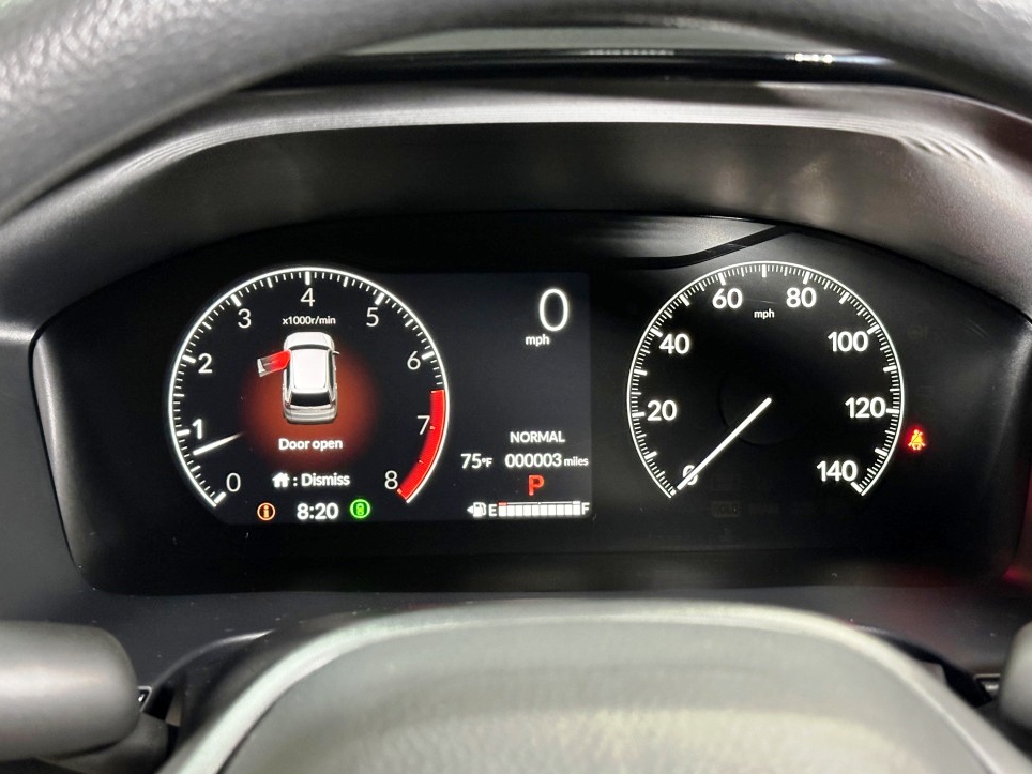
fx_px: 1520
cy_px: 394
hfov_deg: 37.5
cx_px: 529
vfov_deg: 28.6
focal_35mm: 51
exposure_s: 1/24
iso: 640
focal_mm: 6.86
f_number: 1.78
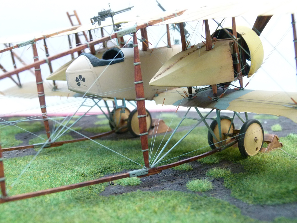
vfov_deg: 31.5
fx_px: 395
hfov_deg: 41.2
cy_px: 112
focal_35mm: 46
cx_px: 148
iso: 400
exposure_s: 1/60
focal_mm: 8.3
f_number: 3.2
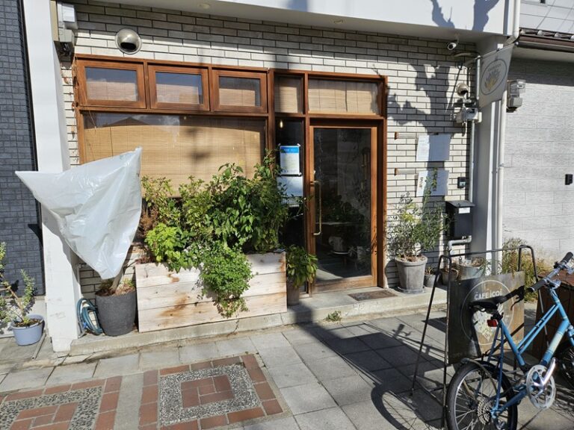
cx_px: 287
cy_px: 215
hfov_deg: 73.9
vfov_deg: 58.9
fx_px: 381
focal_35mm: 23
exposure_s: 1/2679
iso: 25
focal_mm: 5.4
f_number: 1.8
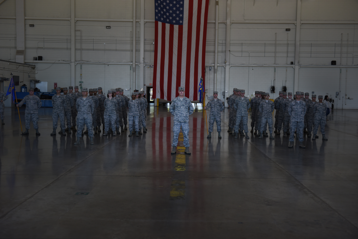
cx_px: 179
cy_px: 120
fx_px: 517
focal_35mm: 52
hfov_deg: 38.2
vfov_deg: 26.0
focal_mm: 52
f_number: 2.8
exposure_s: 1/2500
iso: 640
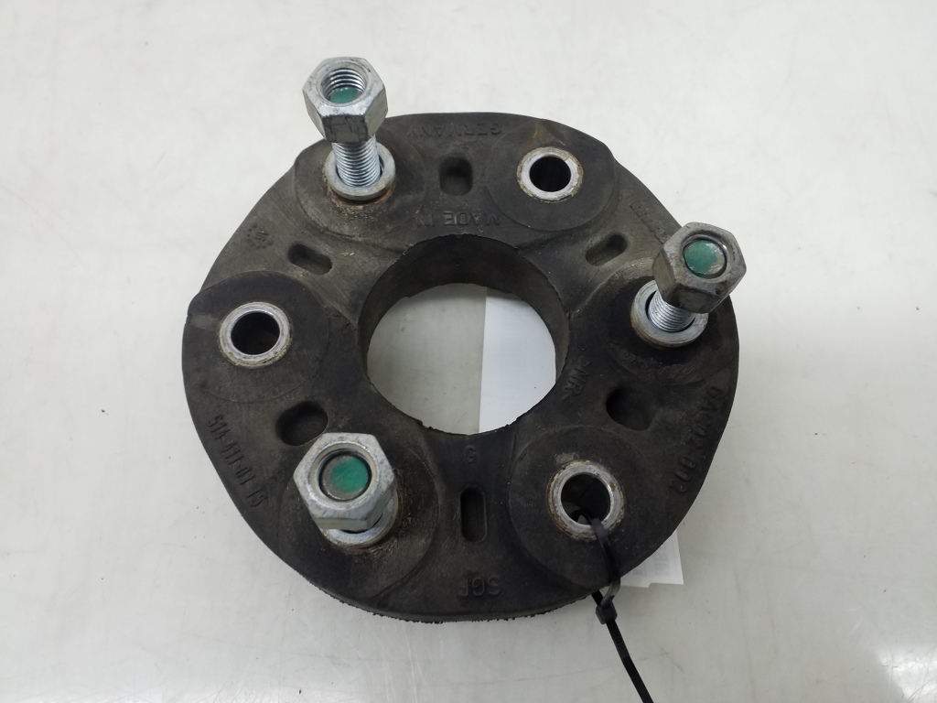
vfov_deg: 51.4
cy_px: 352
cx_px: 468
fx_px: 731
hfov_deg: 65.3
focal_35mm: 27
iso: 160
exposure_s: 1/50
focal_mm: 3.6
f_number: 1.9
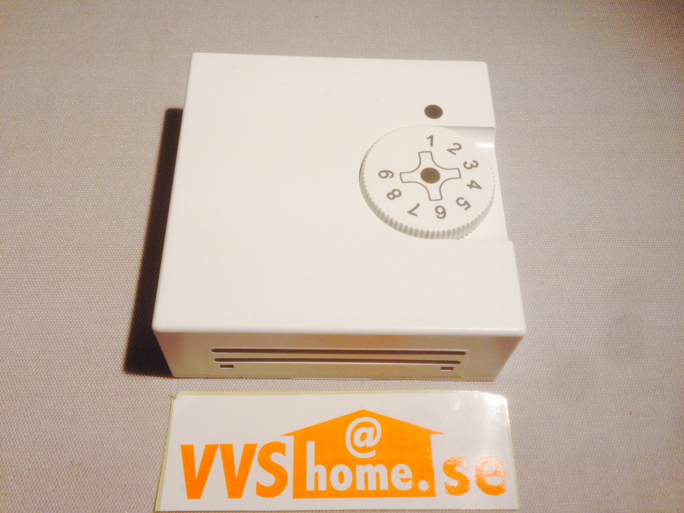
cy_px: 256
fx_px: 652
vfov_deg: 42.9
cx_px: 342
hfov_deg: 55.4
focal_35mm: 33
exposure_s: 1/133
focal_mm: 4.12
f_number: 2.4
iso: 50
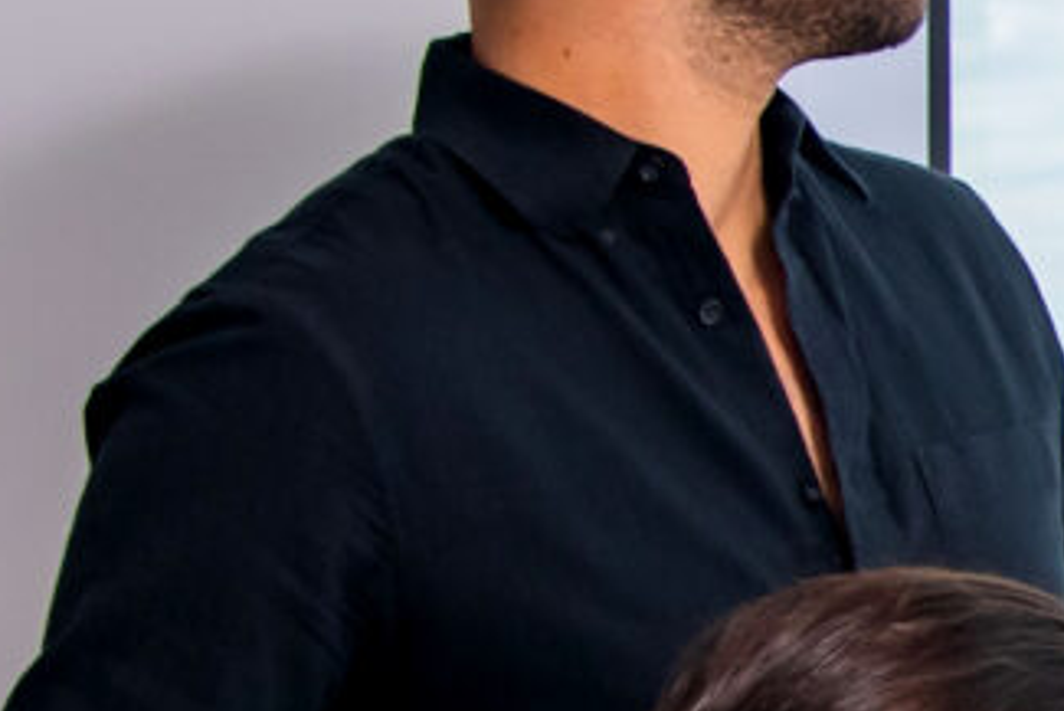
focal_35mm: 248
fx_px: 7333
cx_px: 2495
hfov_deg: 7.7
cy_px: 881
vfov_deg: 5.5
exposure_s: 1/250
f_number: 6.3
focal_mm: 28
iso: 320
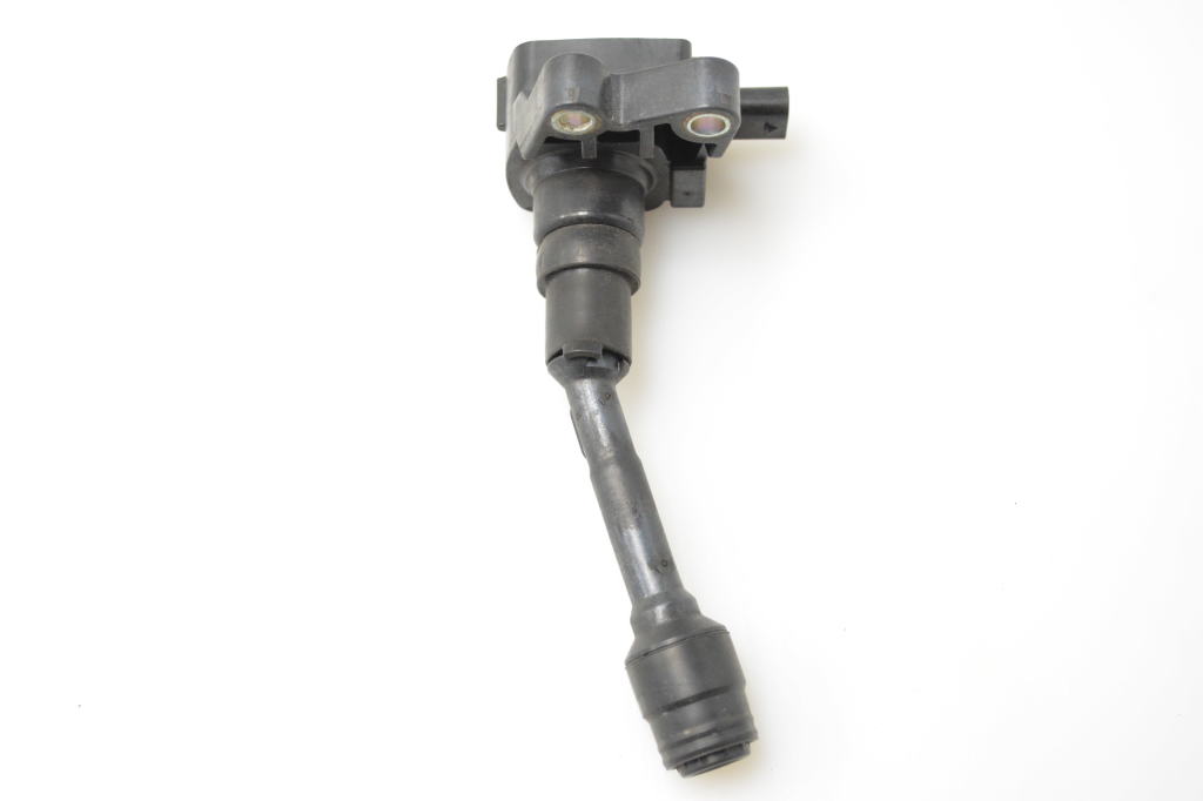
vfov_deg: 25.0
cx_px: 602
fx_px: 1804
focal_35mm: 54
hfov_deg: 36.9
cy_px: 400
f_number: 5.6
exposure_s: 1/125
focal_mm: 36
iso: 2000
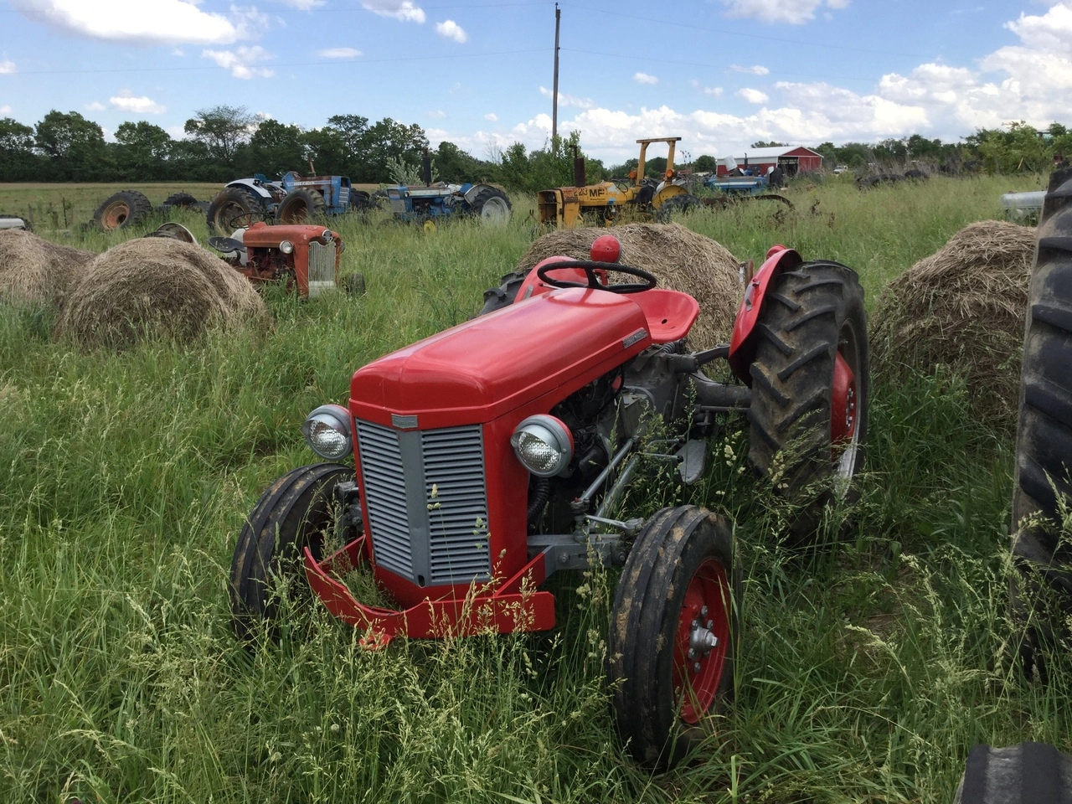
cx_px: 536
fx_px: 960
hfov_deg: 58.4
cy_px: 402
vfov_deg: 45.4
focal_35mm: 31
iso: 25
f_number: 2.4
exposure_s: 1/754
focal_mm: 3.3
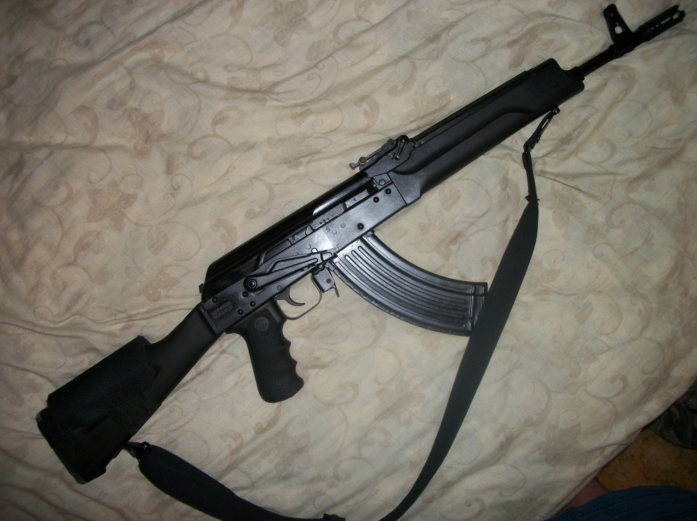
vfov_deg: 44.1
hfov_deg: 56.9
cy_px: 260
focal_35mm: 32
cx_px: 348
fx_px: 644
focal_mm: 5.7
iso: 80
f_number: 2.9
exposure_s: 1/30
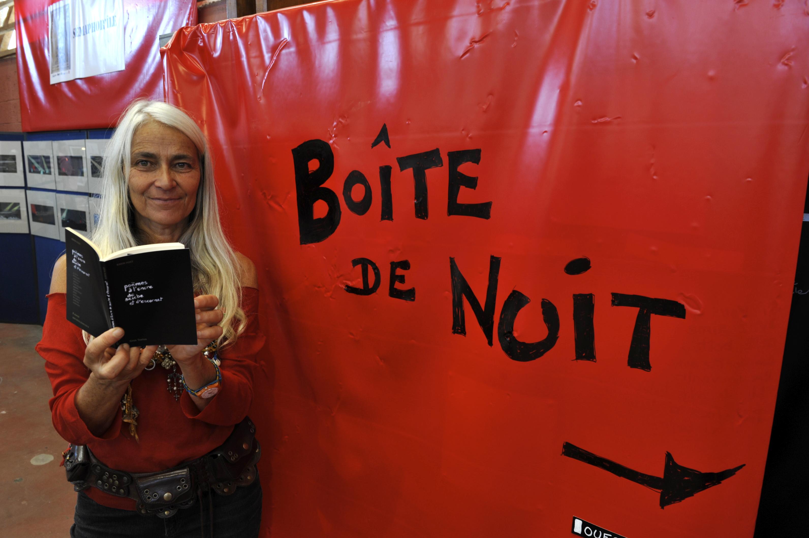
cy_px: 269
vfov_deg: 53.1
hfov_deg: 73.8
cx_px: 404
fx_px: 539
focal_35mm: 24
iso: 640
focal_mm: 24
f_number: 8
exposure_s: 1/20
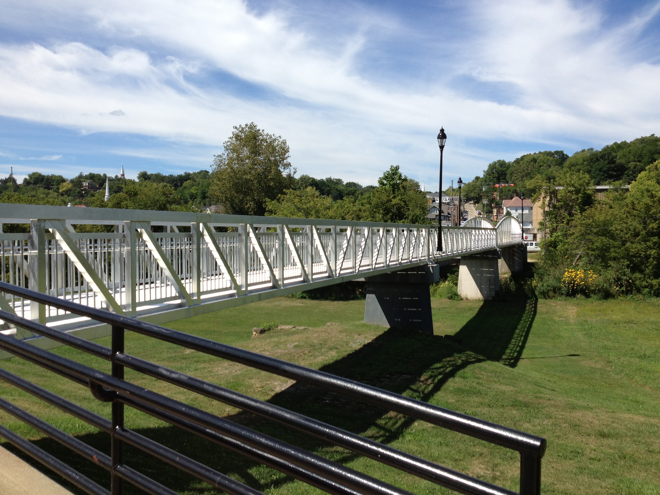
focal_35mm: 35
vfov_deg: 40.7
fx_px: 667
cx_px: 330
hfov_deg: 52.6
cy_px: 248
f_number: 2.4
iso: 50
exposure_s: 1/1842
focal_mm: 4.28
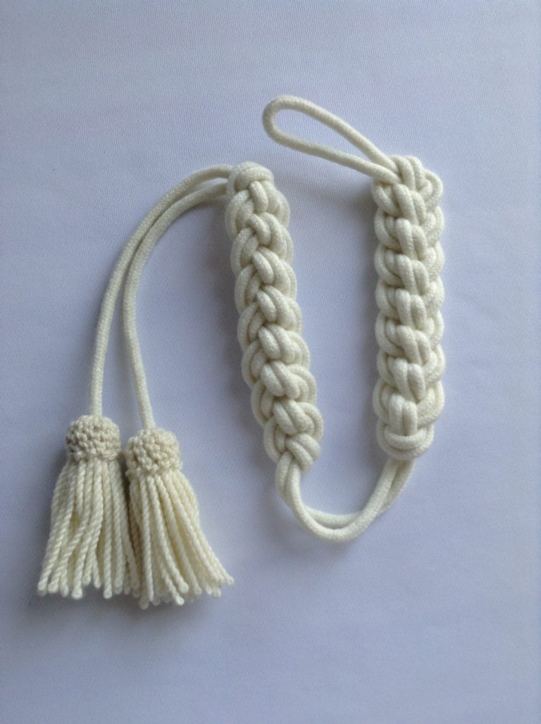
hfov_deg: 42.8
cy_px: 362
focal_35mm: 33
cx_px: 270
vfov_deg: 55.4
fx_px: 689
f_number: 2.4
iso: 32
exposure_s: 1/30
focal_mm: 3.3
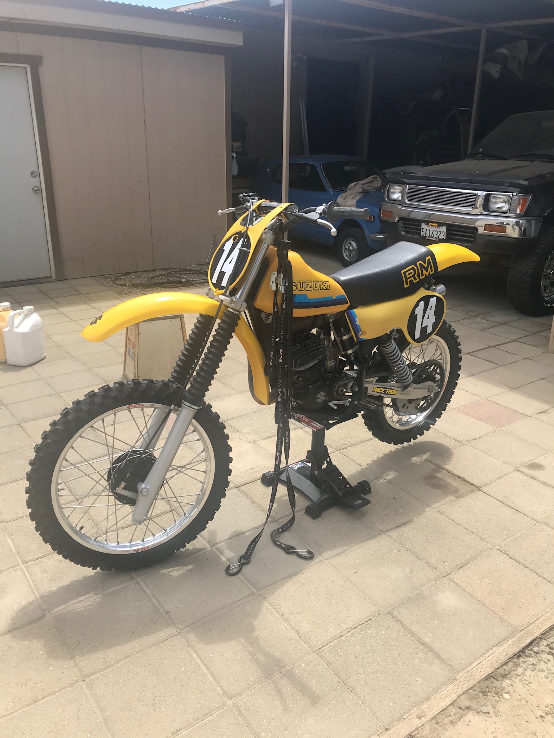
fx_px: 597
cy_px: 369
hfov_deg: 49.7
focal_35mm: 28
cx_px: 277
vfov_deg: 63.4
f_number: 1.8
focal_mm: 3.99
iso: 20
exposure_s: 1/1277
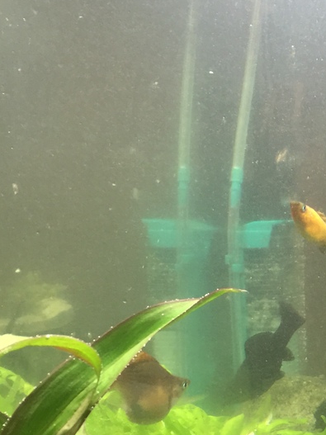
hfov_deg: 21.1
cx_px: 365
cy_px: 362
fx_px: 829
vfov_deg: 28.6
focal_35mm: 66
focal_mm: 4.15
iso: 80
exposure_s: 1/17
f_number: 2.2
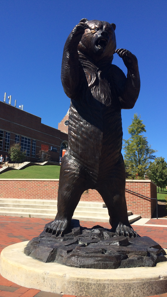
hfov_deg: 36.7
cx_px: 76
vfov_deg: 61.0
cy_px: 149
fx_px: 252
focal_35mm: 32
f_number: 2.2
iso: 32
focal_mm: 4.15
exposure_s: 1/1709
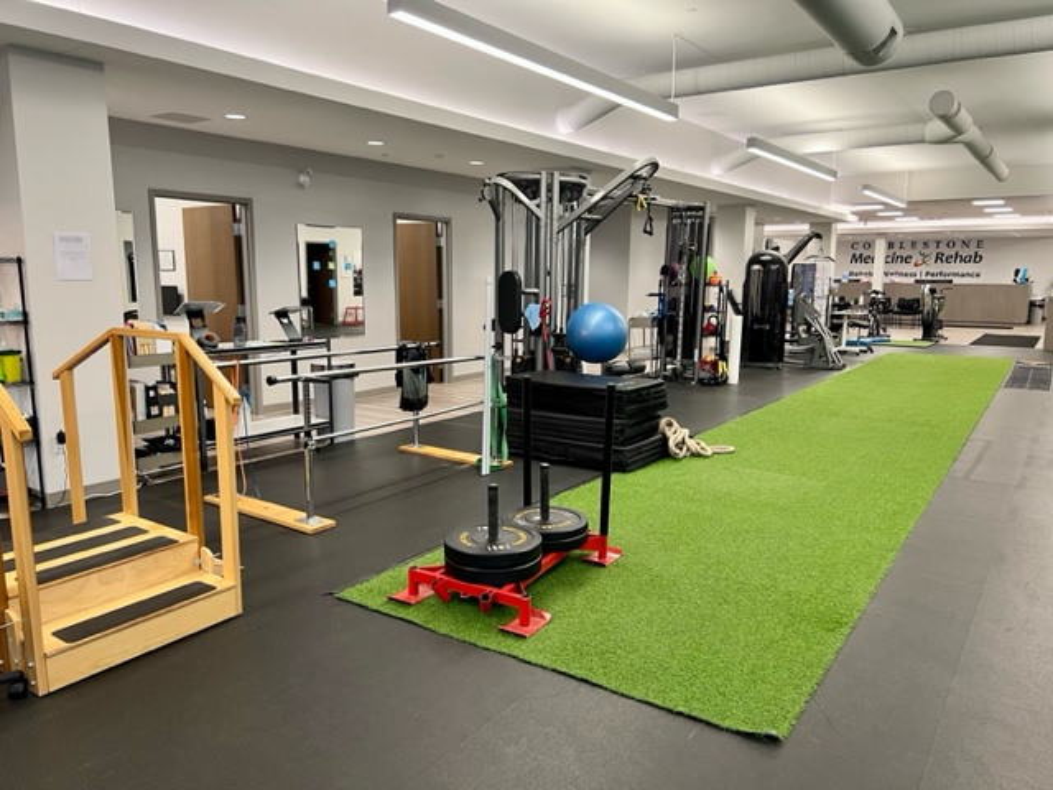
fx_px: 791
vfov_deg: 53.1
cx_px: 526
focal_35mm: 26
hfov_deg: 67.3
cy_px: 395
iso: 80
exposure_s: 1/60
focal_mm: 5.7
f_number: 1.5
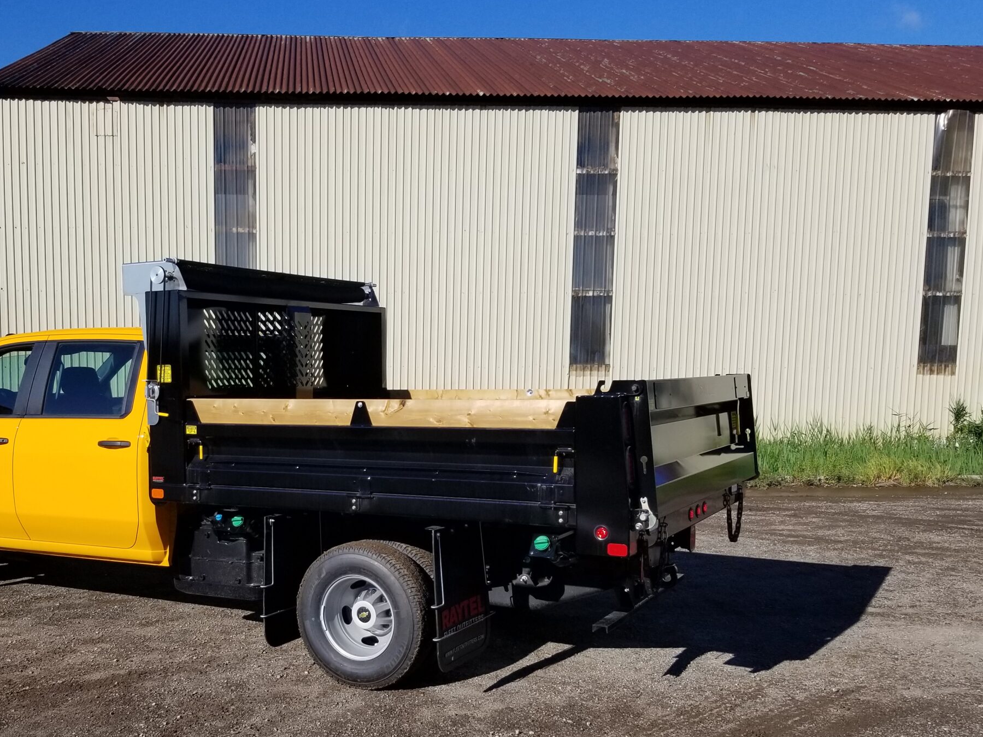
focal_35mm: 37
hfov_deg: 49.6
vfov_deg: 38.5
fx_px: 1051
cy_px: 444
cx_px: 363
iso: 50
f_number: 1.7
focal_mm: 4.25
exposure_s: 1/3720
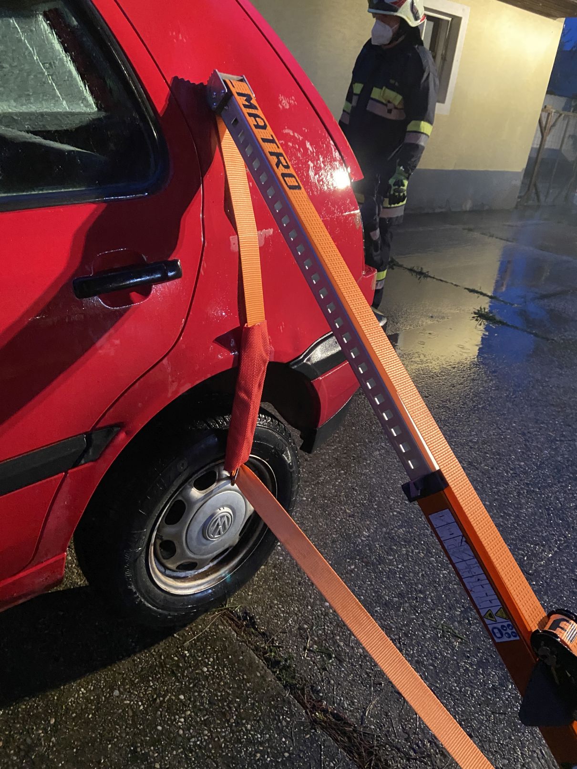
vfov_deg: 67.3
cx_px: 288
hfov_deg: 53.1
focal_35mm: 26
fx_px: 578
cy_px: 384
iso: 800
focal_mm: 4.25
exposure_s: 1/30
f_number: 1.8
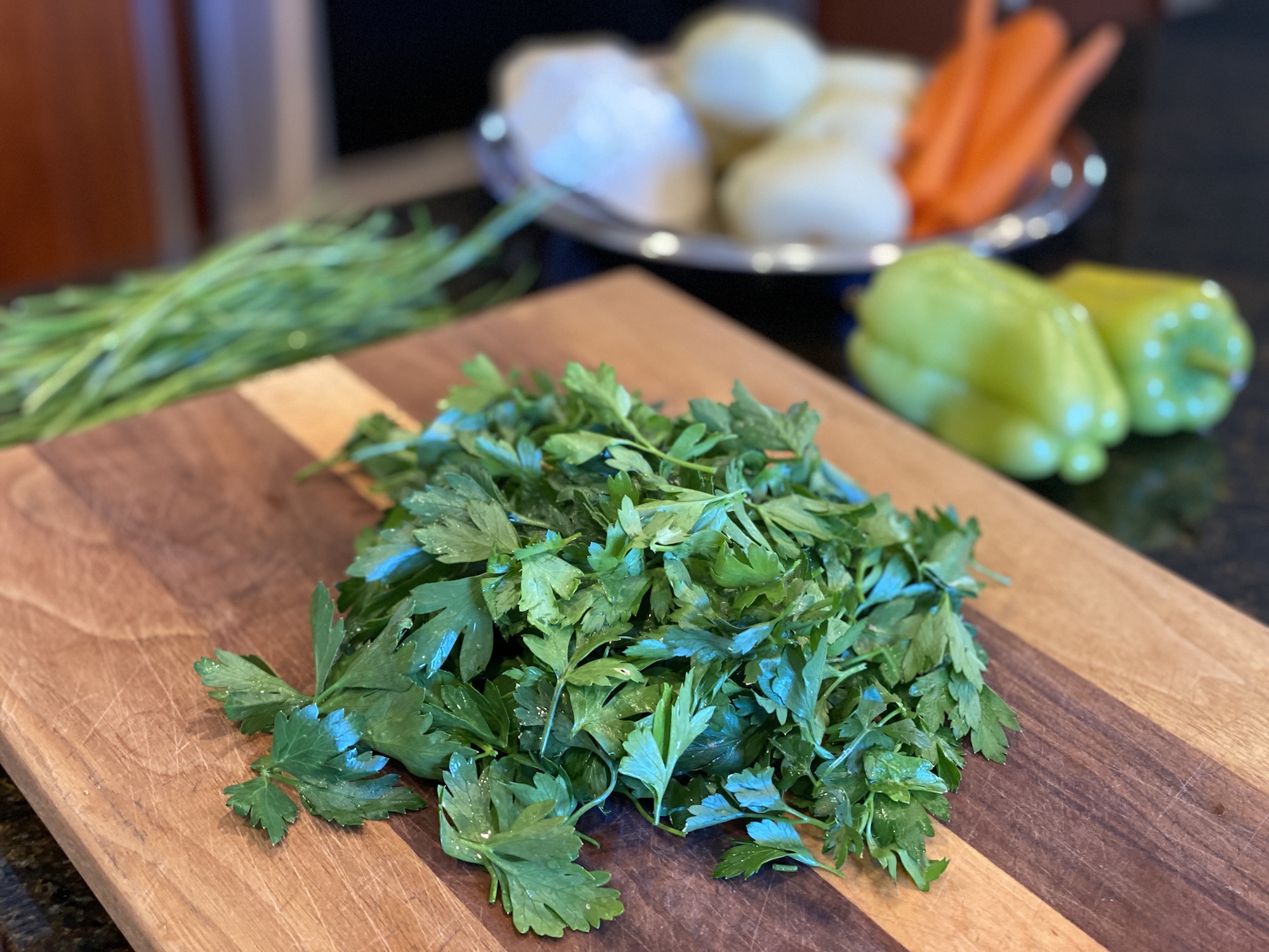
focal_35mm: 52
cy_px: 476
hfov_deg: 36.8
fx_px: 1906
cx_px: 634
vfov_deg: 28.0
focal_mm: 6
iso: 250
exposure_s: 1/40
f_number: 2
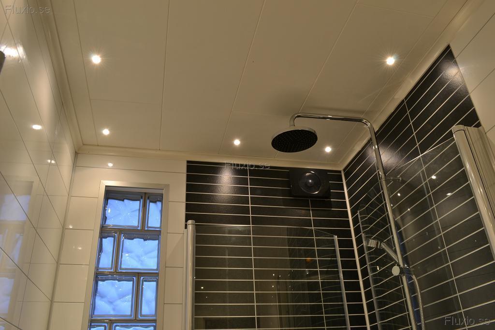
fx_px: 412
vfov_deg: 43.6
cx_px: 248
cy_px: 165
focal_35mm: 30
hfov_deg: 61.9
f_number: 11
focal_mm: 20
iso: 100
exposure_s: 2.5
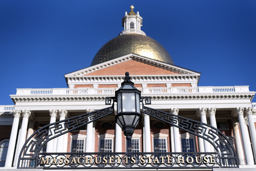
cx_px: 128
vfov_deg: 27.0
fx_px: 356
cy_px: 86
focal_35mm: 50
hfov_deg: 39.6
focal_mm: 50
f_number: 2.5
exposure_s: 1/4000
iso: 100
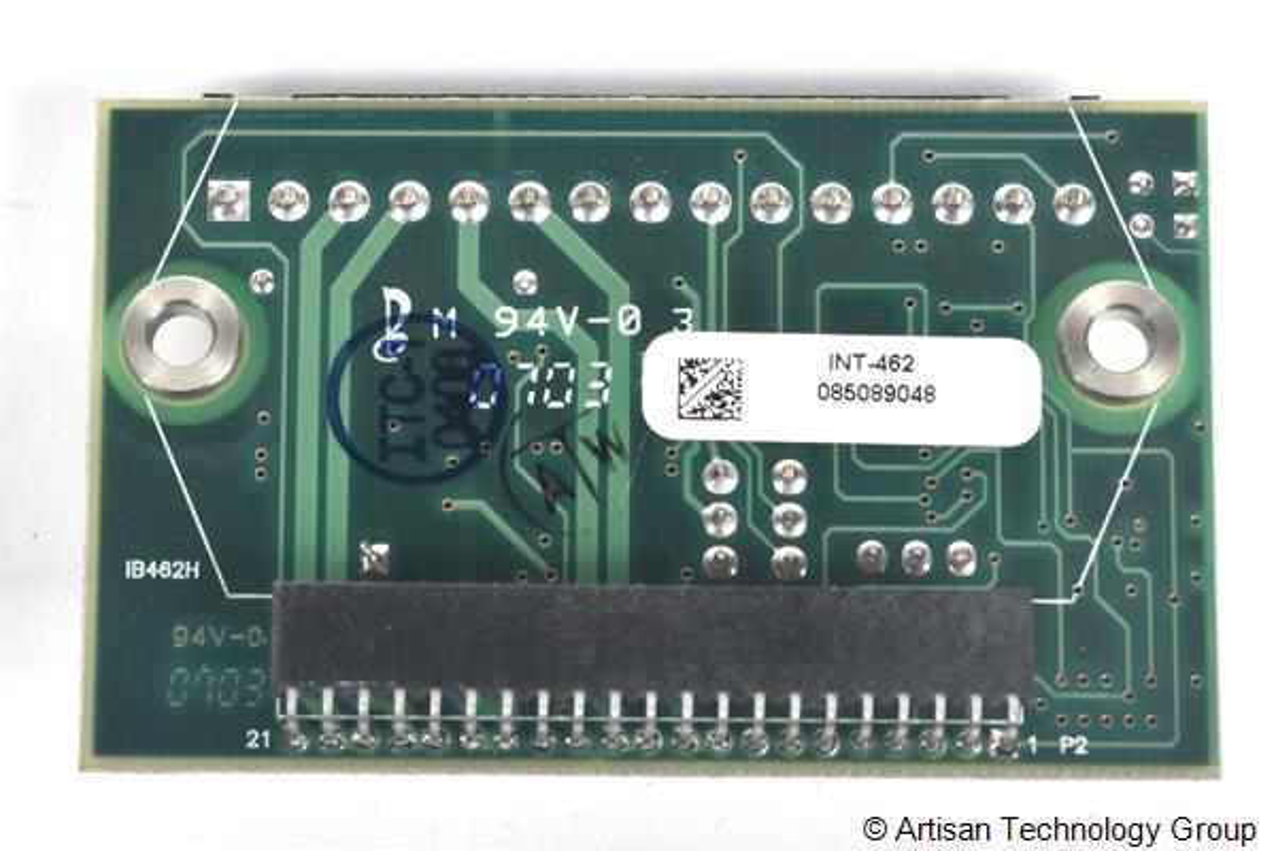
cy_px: 426
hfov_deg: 24.6
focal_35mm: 82
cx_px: 638
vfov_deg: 16.6
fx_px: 2924
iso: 200
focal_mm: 55
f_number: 13
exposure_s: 1/200
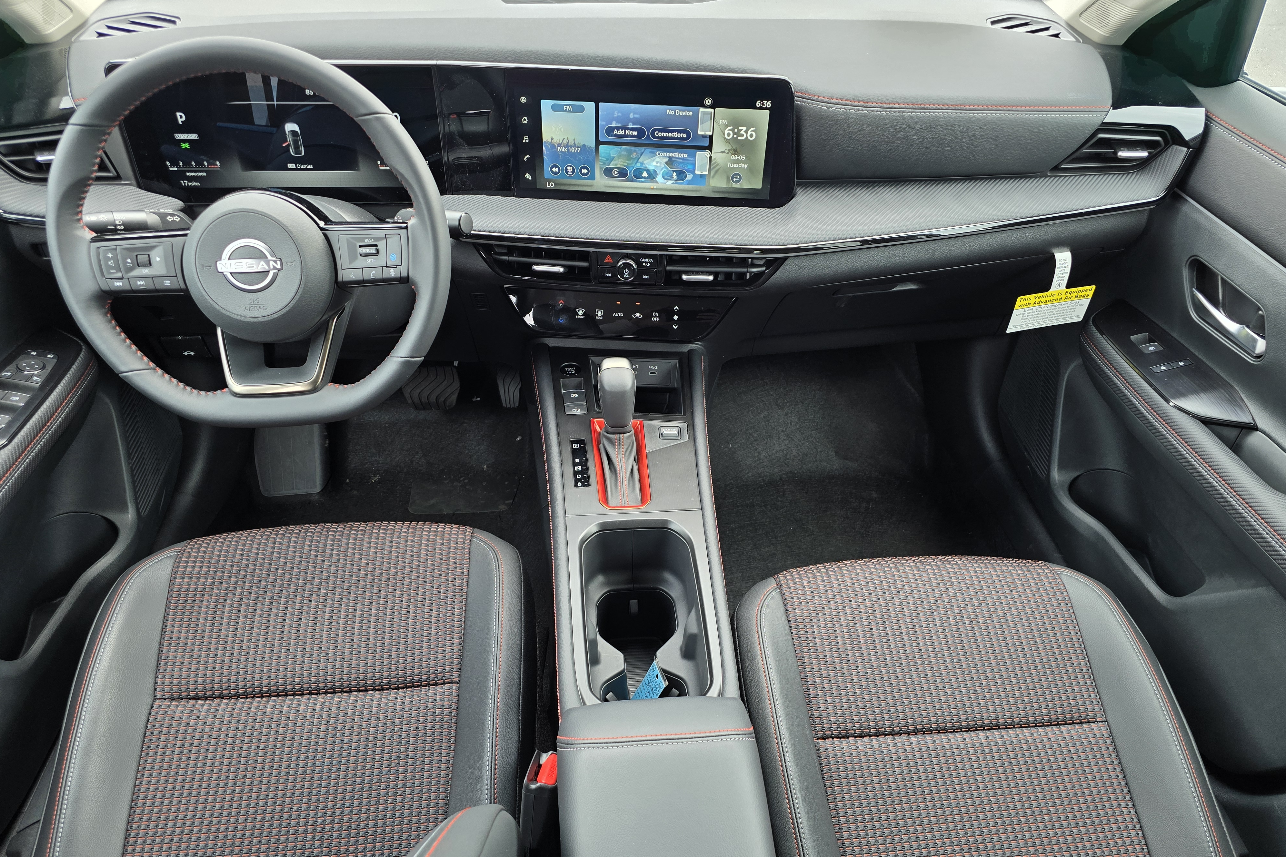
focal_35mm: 24
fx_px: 857
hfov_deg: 73.7
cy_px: 478
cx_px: 642
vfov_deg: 53.0
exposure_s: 1/180
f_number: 1.7
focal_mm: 6.3
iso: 64
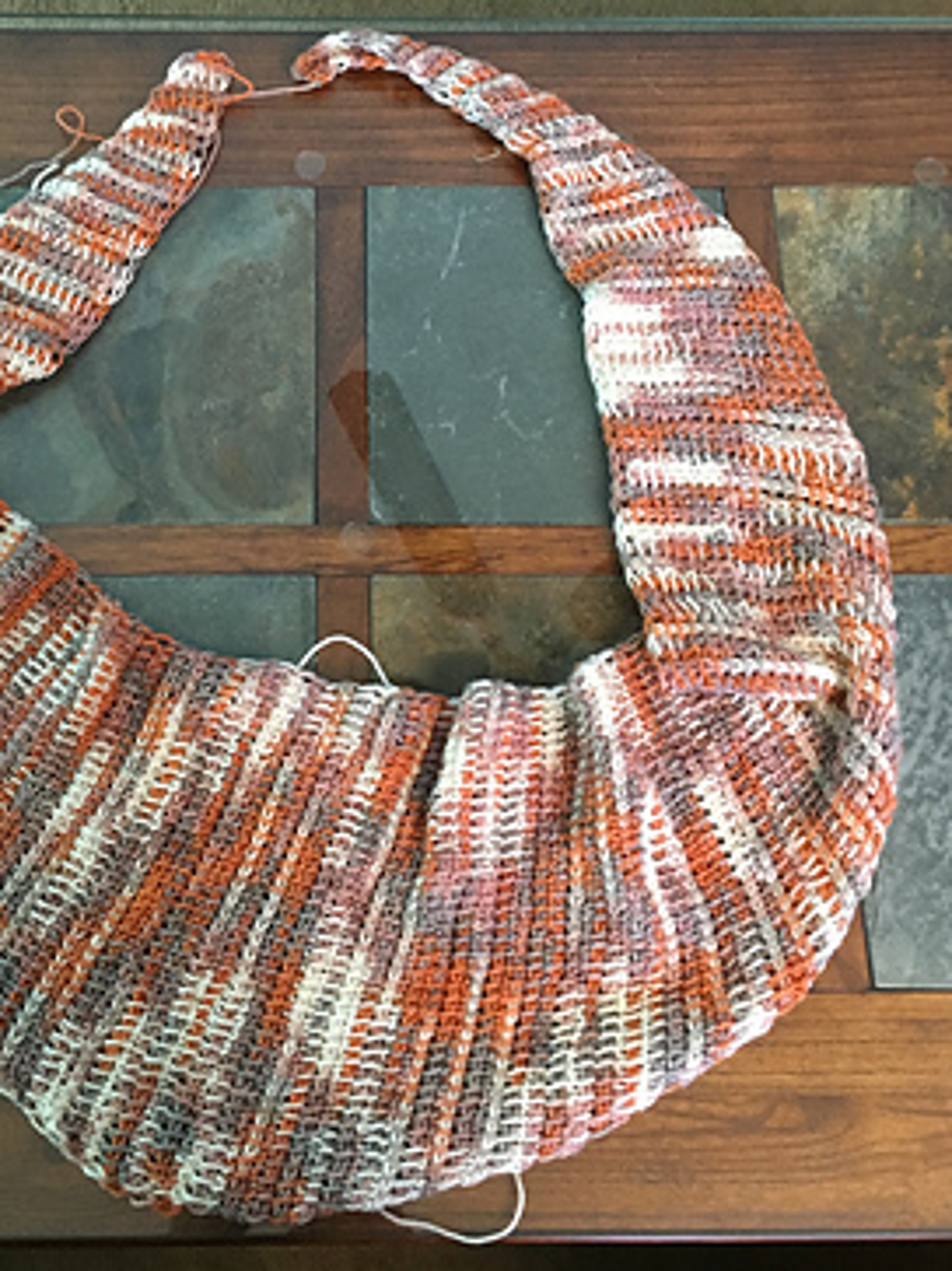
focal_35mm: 40
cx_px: 352
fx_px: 1468
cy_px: 501
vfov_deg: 46.5
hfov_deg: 35.7
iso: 200
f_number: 2.2
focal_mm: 4.15
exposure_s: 1/20
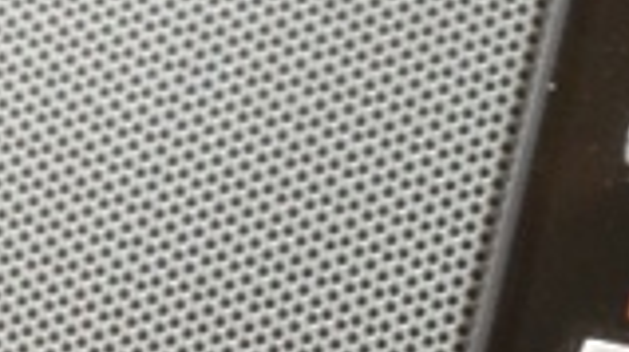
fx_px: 2416
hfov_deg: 13.2
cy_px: 336
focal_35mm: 145
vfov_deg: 8.3
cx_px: 1163
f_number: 2.4
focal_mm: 4.12
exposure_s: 1/20
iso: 125
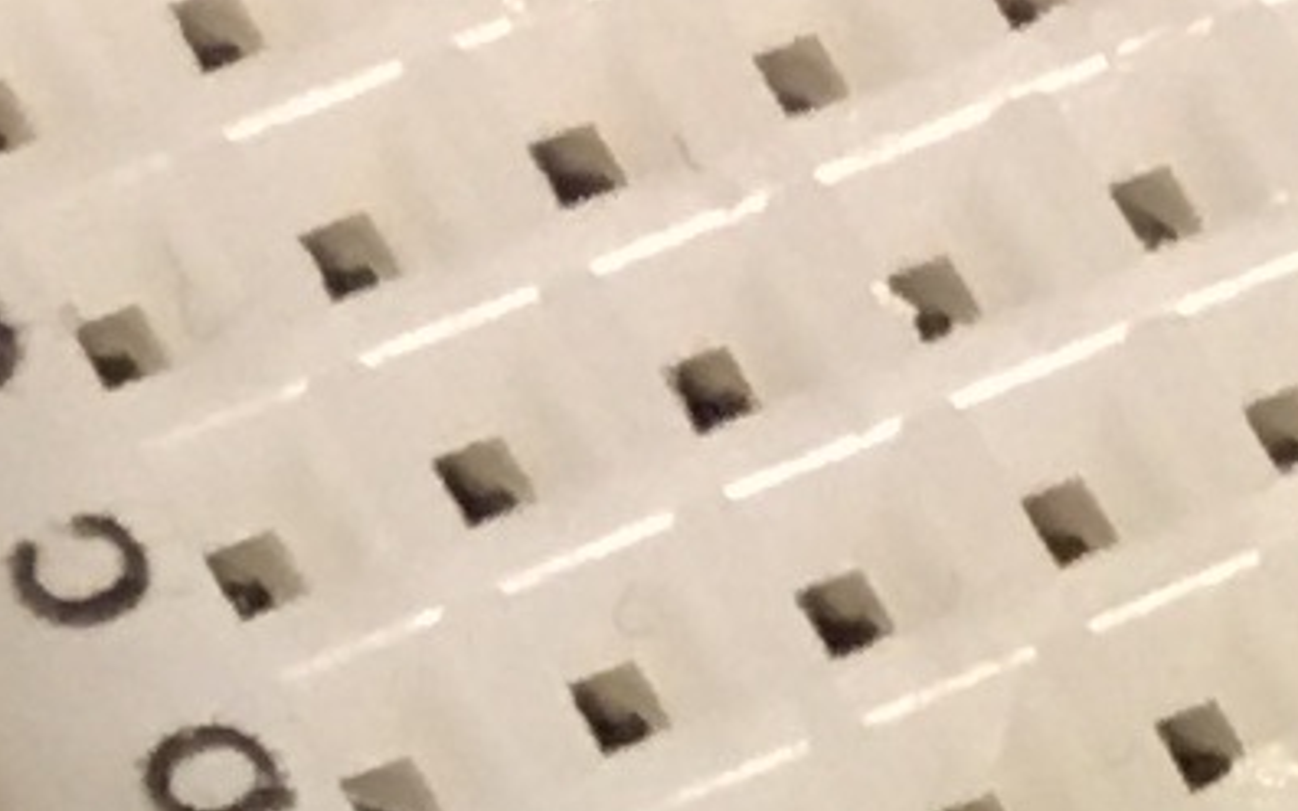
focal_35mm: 312
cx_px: 1684
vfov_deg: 3.3
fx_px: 11035
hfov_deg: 6.7
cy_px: 6060
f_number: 2.2
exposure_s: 1/30
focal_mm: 4.15
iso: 125
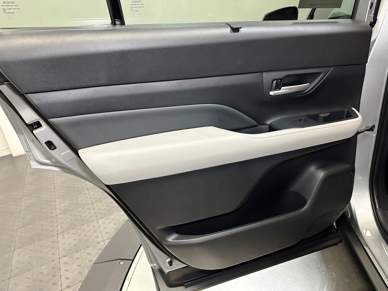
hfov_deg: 71.6
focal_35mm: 24
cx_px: 194
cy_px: 146
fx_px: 269
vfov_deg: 56.8
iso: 800
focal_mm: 6.86
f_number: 1.78
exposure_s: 1/60
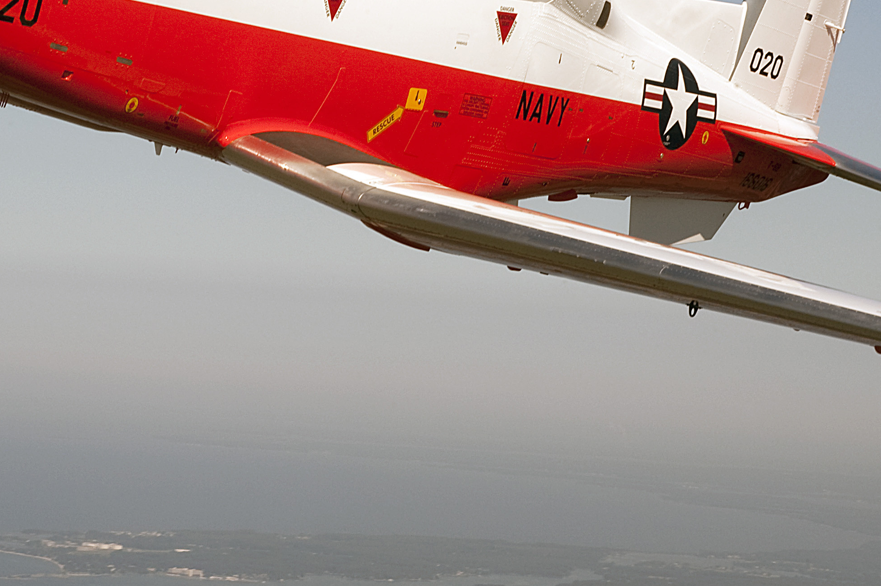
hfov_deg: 11.8
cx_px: 361
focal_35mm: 174
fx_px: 4255
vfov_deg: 7.8
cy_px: -19
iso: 200
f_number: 29
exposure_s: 1/50
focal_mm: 80
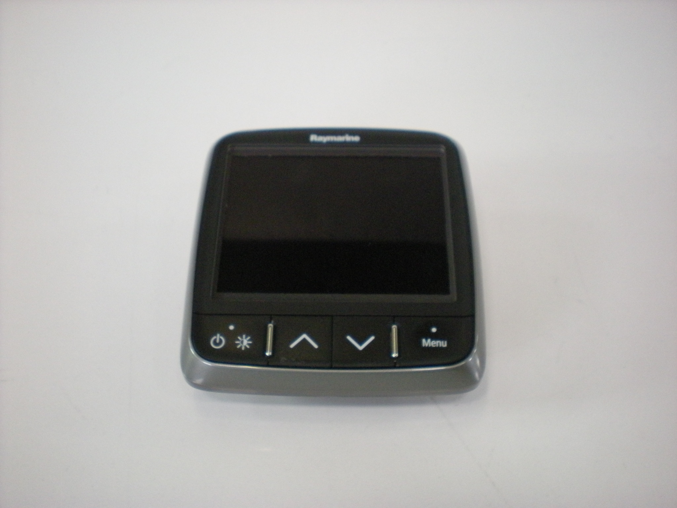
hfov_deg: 49.0
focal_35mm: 38
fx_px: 743
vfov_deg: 37.7
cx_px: 338
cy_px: 254
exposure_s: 1/318
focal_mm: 6.3
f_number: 3.1
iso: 400
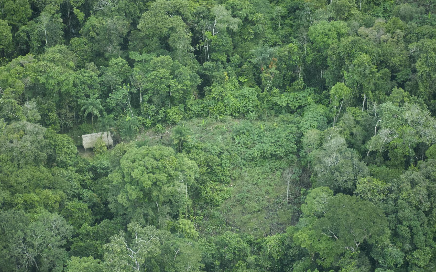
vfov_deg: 12.1
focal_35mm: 108
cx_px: 219
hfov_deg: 19.3
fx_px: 1283
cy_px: 128
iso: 5000
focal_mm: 70
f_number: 4.5
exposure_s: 1/6400
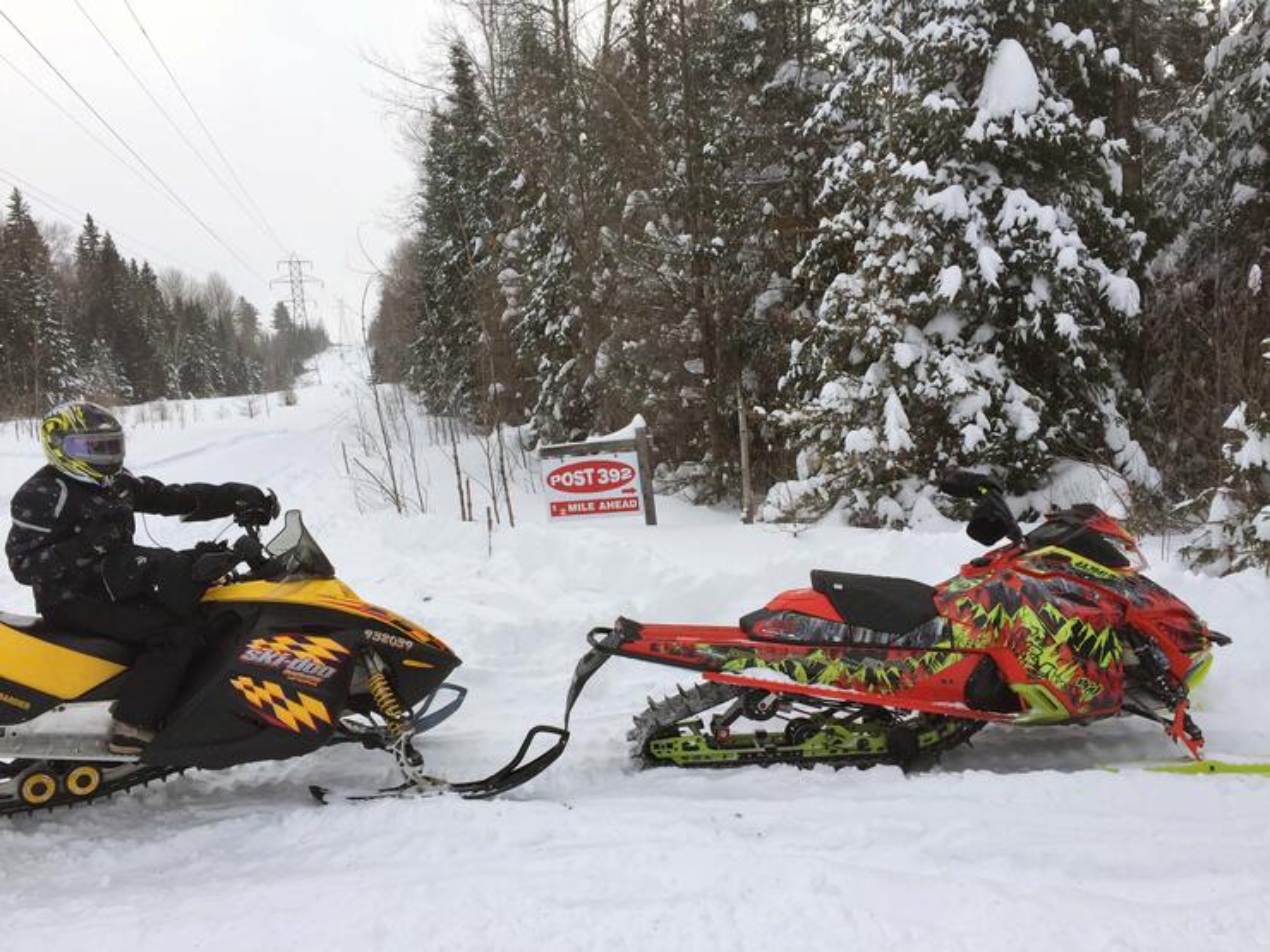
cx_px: 635
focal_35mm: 29
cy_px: 476
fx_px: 1064
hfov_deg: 61.7
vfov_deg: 48.2
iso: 32
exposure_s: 1/1522
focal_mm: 4.15
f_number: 2.2
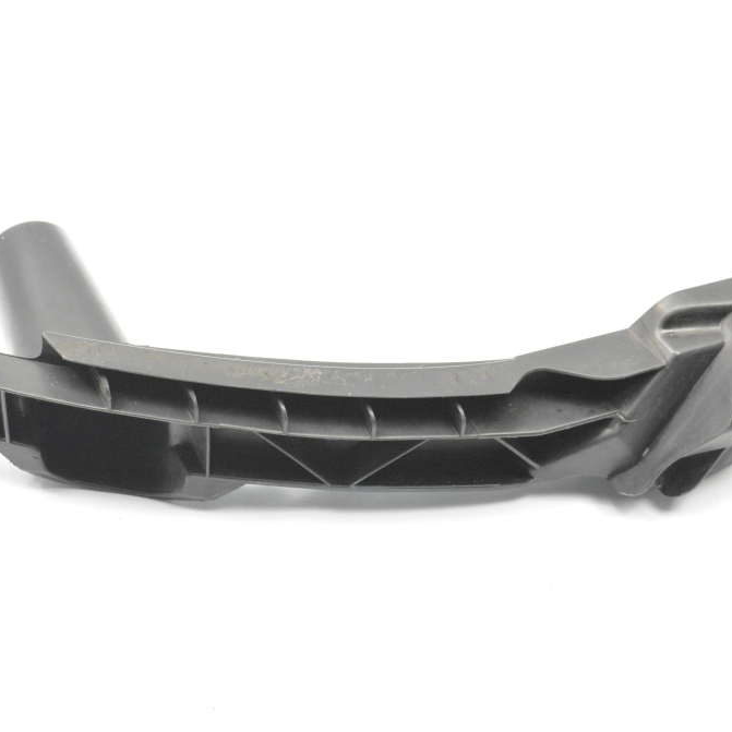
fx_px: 1675
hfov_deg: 24.6
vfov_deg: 24.7
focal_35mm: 70
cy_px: 370
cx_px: 320
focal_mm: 36
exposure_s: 1/320
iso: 6400
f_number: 9
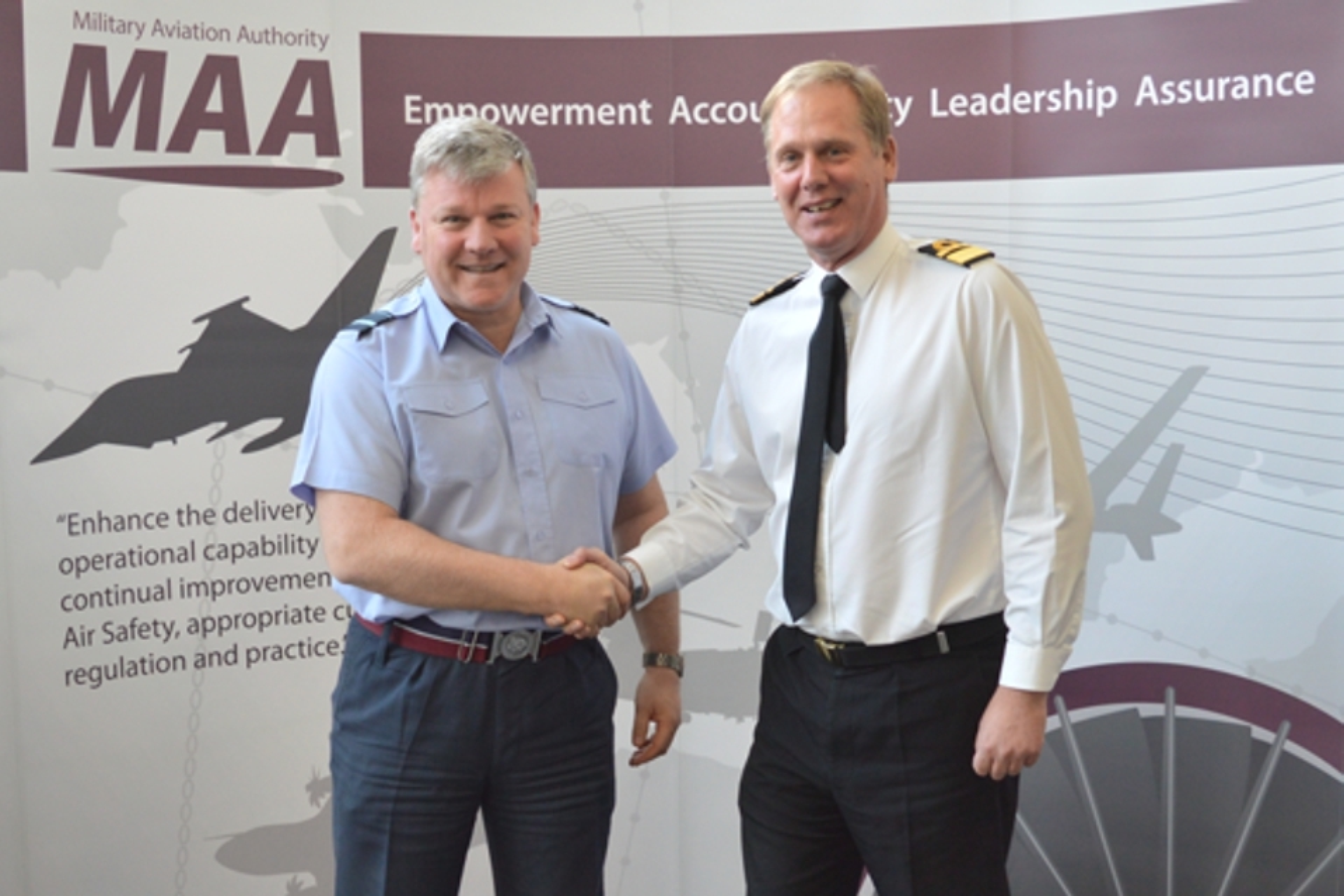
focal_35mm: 27
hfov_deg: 67.4
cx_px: 672
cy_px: 448
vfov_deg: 47.9
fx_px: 1008
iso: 400
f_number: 4
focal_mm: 18
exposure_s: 1/60
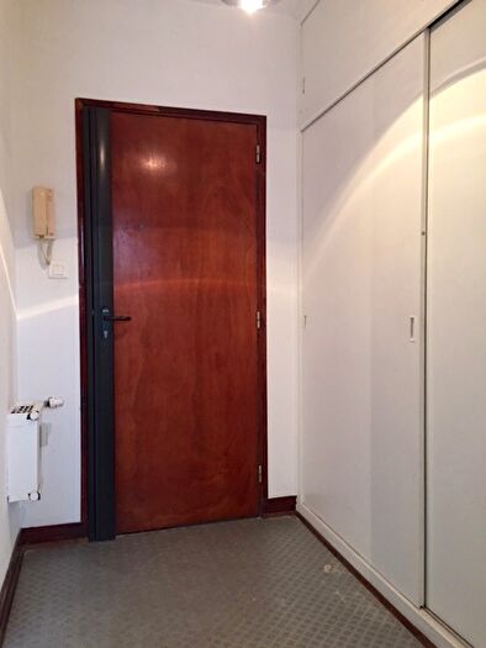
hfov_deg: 48.2
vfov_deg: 61.6
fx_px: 543
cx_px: 243
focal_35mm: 29
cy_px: 324
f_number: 2.2
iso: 250
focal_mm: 4.15
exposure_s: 1/33
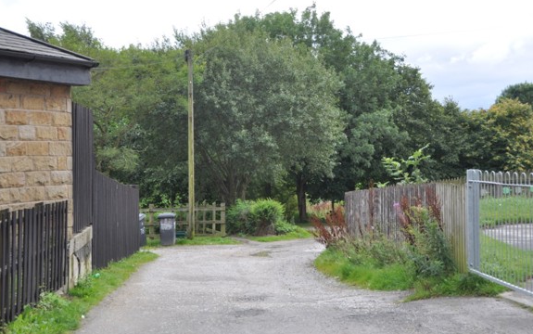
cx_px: 270
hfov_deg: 33.0
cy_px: 171
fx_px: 901
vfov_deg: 21.0
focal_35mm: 62
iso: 200
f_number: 7.1
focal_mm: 40
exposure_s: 1/200
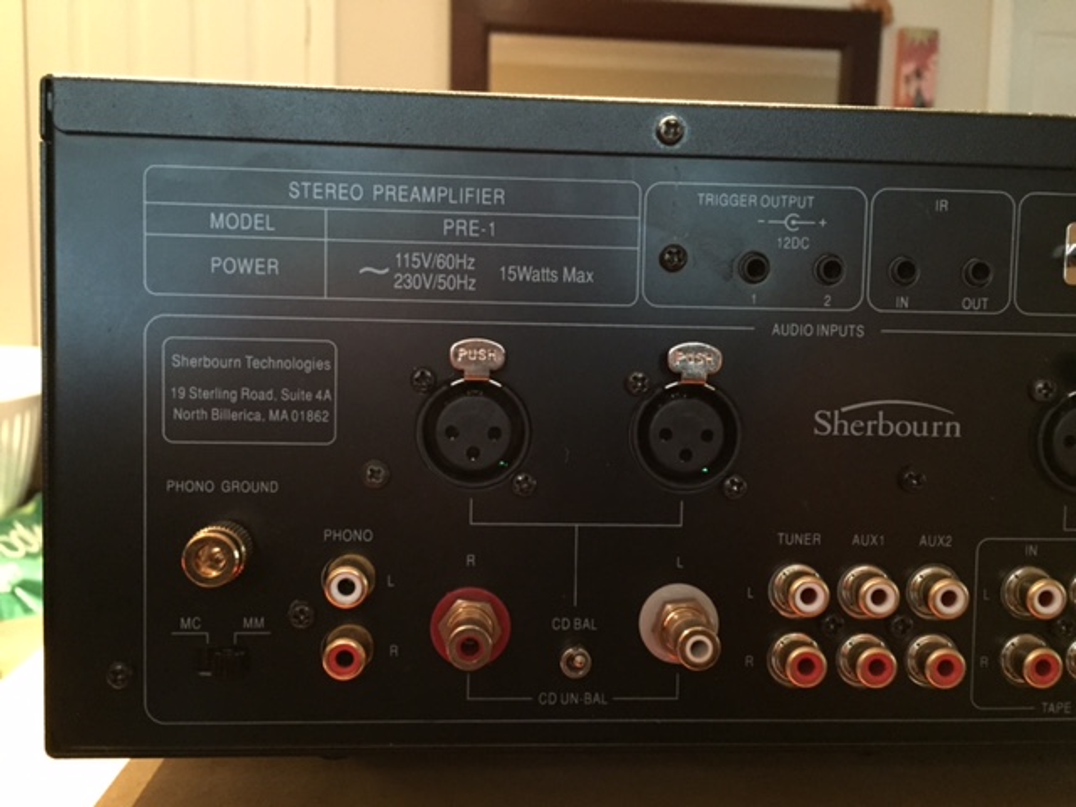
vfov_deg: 48.2
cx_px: 538
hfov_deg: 61.7
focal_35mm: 29
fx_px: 901
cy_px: 404
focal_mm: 4.15
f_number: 2.2
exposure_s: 1/15
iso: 800
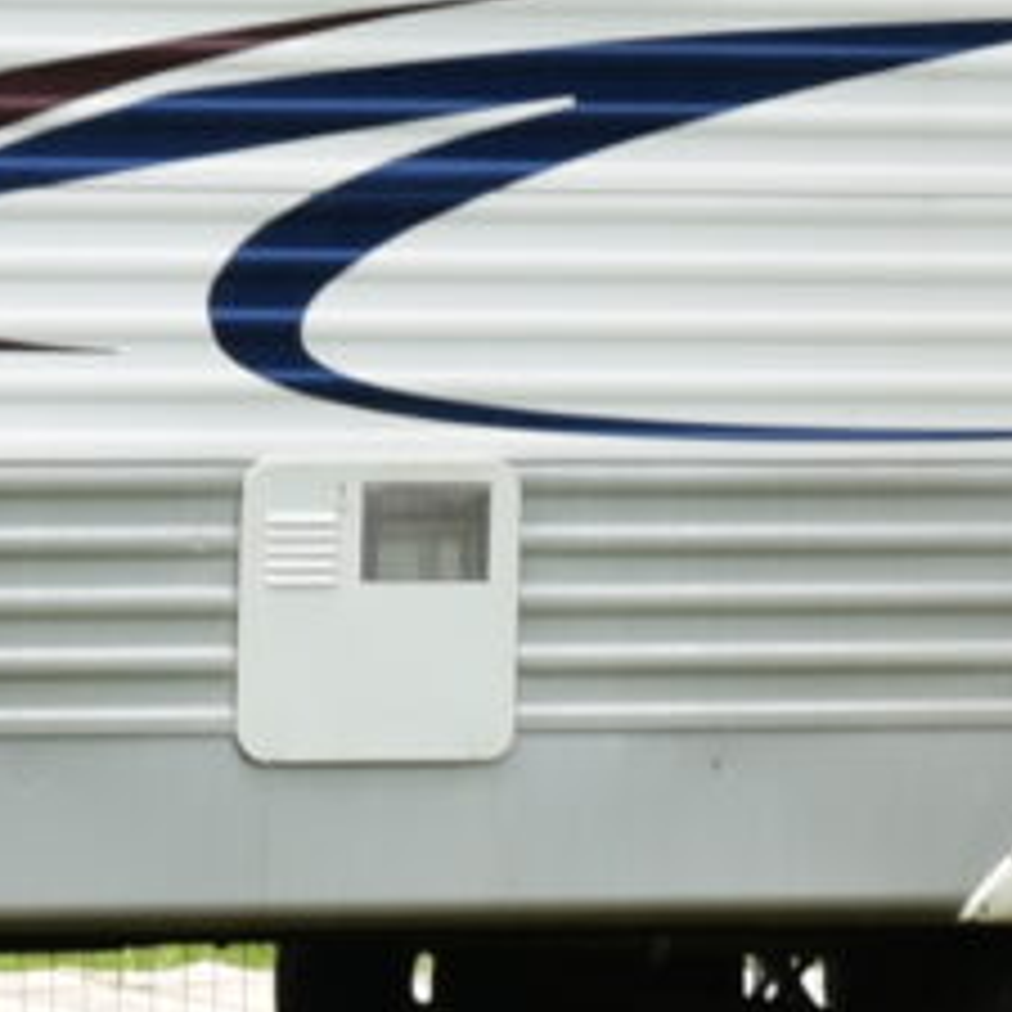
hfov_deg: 3.6
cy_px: 101
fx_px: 15876
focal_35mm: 480
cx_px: 1246
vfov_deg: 3.6
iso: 100
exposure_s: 1/160
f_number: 7.1
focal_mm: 62
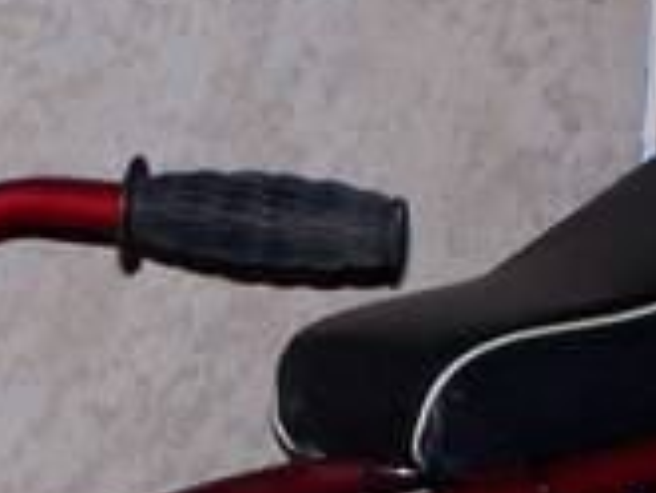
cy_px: 803
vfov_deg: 3.9
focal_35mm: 382
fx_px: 7244
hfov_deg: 5.2
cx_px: 151
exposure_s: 1/100
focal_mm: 17.5
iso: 140
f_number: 3.2
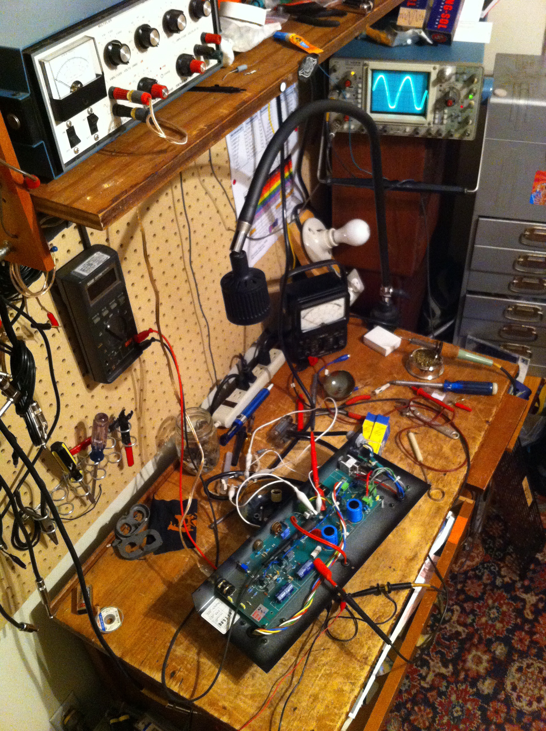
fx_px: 738
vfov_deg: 52.7
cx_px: 273
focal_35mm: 35
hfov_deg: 40.6
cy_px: 366
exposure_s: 1/15
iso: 500
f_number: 2.8
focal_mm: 3.85
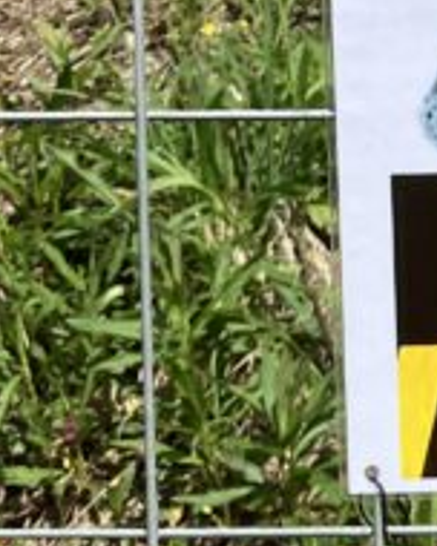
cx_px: 940
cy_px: 170
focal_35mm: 147
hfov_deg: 9.6
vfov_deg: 13.1
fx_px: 2377
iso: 32
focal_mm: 3.99
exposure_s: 1/2525
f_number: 1.8
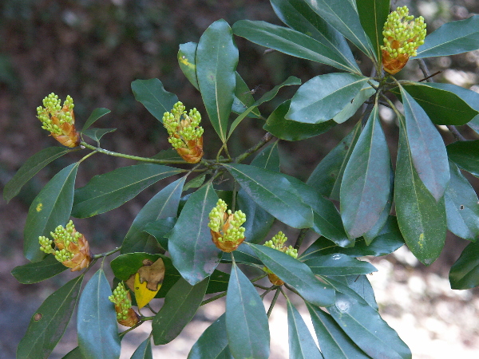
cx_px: 240
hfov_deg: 11.6
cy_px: 180
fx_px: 2366
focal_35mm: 171
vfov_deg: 8.7
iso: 100
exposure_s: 1/60
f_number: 4.5
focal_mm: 43.34
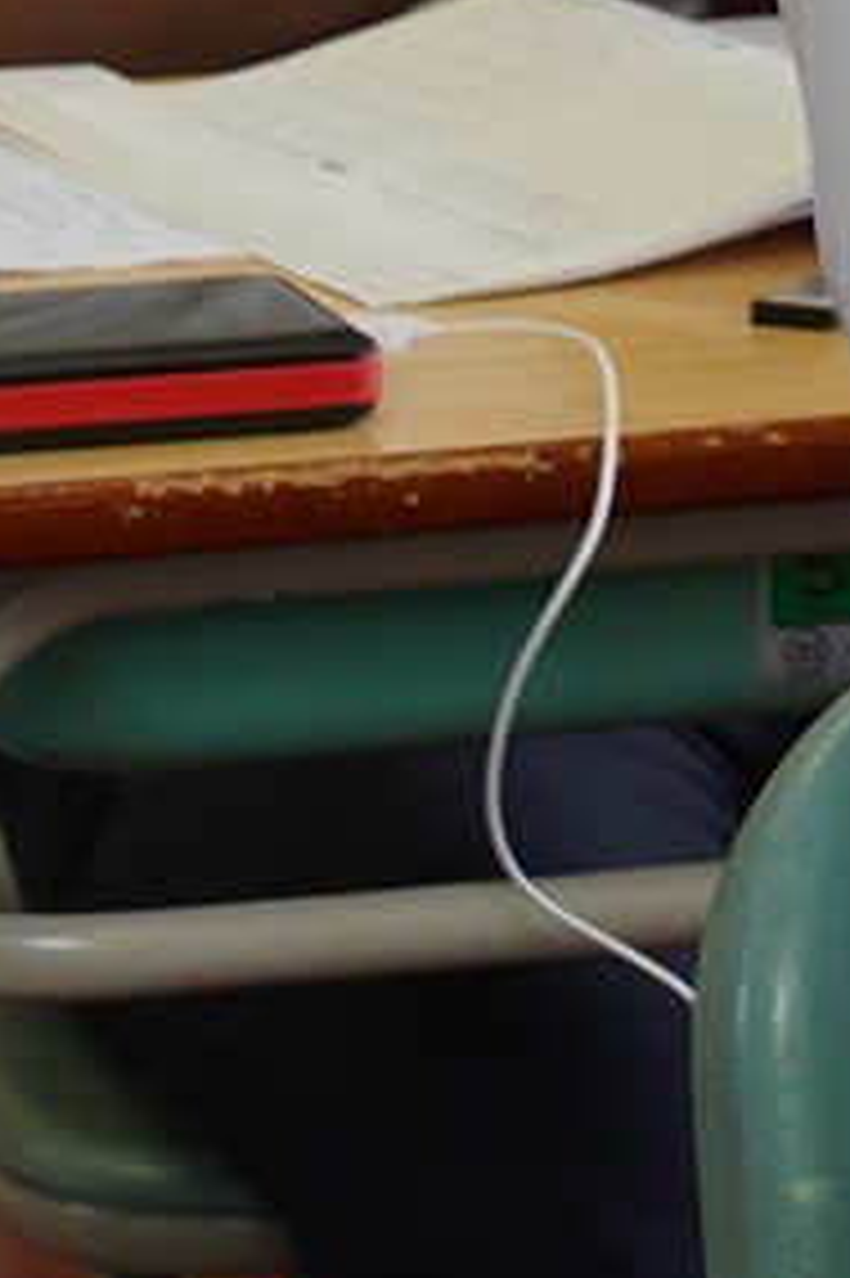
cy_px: -1354
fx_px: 16771
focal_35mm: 473
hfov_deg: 2.9
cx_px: 1761
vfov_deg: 4.3
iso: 800
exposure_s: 1/60
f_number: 8
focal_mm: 105
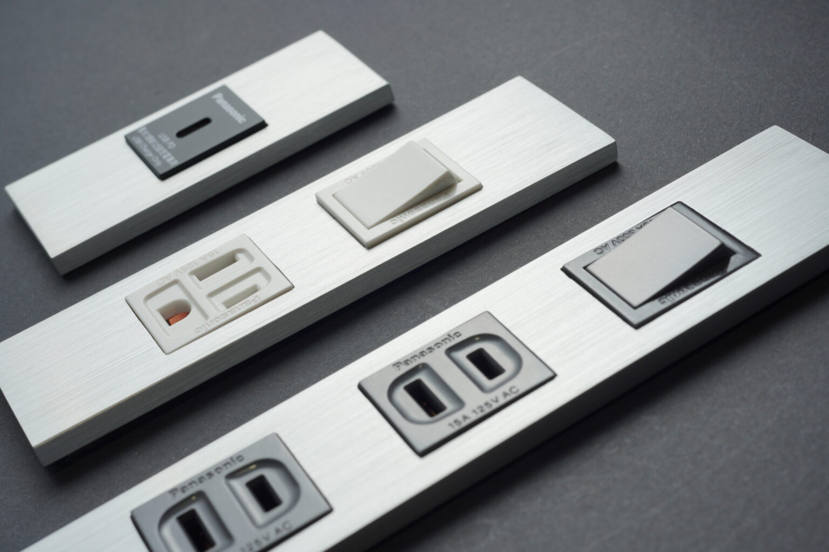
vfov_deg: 25.8
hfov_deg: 37.9
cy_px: 276
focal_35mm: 52
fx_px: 1209
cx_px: 414
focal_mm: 35
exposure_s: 1/125
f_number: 8
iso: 50
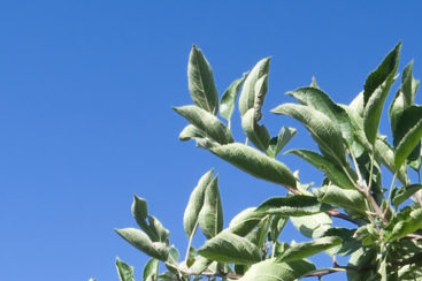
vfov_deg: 10.1
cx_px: 164
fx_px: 1274
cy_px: 773
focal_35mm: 109
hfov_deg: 18.8
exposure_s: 1/60
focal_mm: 13
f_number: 13
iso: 200
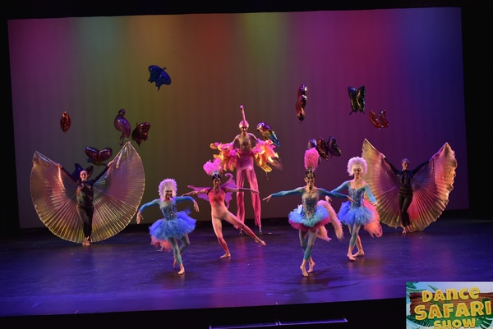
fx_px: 685
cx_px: 246
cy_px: 164
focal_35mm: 50
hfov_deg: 39.6
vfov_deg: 27.0
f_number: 3.5
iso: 1600
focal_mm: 50
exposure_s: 1/500
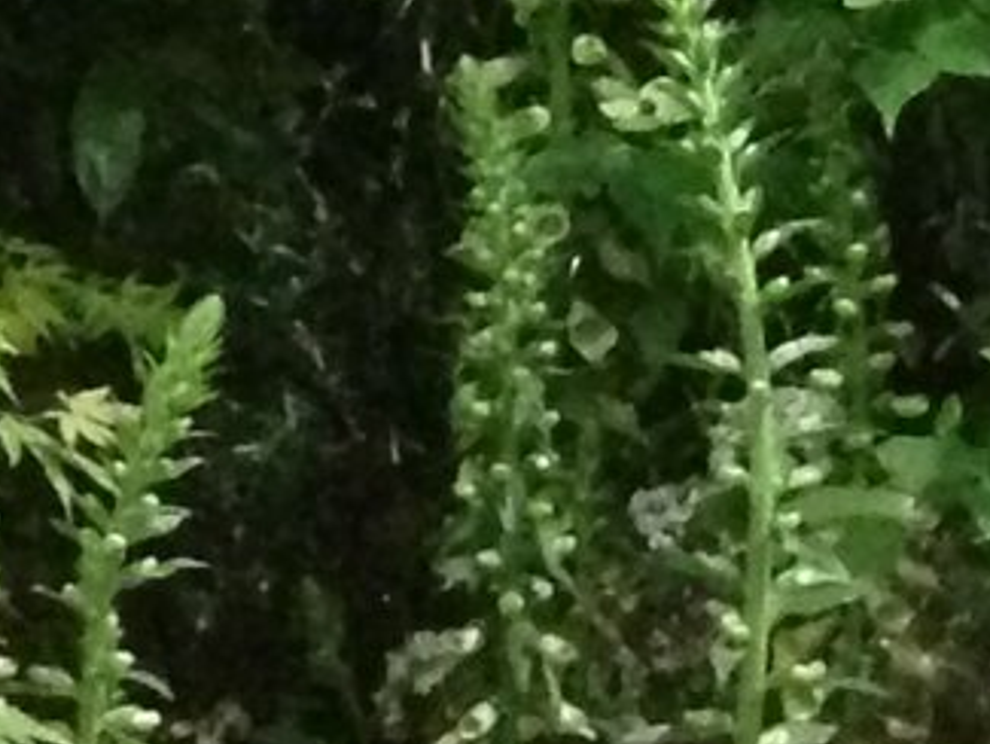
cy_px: 1502
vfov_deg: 5.7
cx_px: 859
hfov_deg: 7.8
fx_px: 7267
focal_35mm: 254
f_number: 2.4
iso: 640
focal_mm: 4.13
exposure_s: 1/15
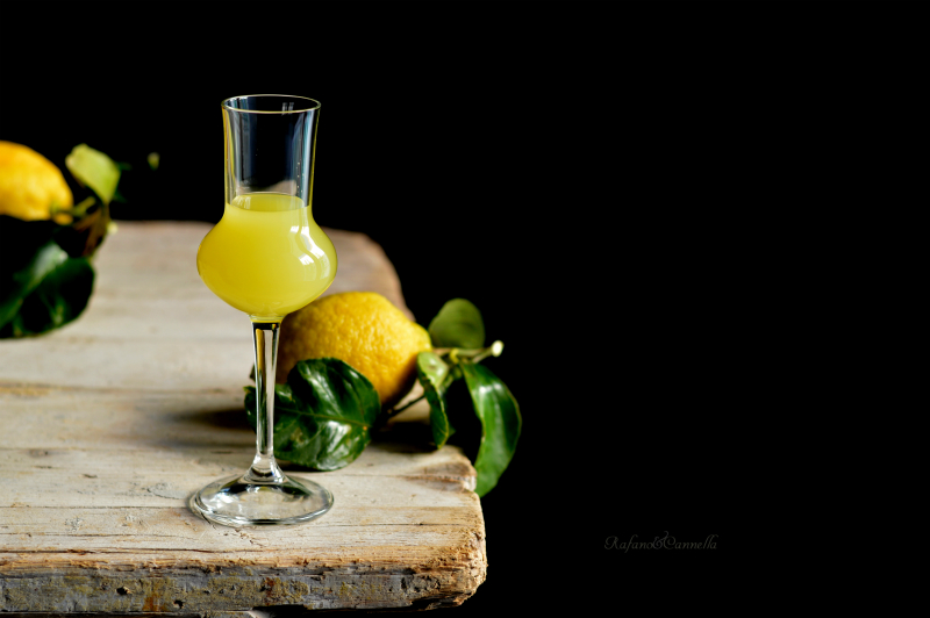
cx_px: 465
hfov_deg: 27.0
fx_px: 1936
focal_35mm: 75
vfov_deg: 18.2
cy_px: 309
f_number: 3.5
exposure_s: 1/30
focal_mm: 50
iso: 100
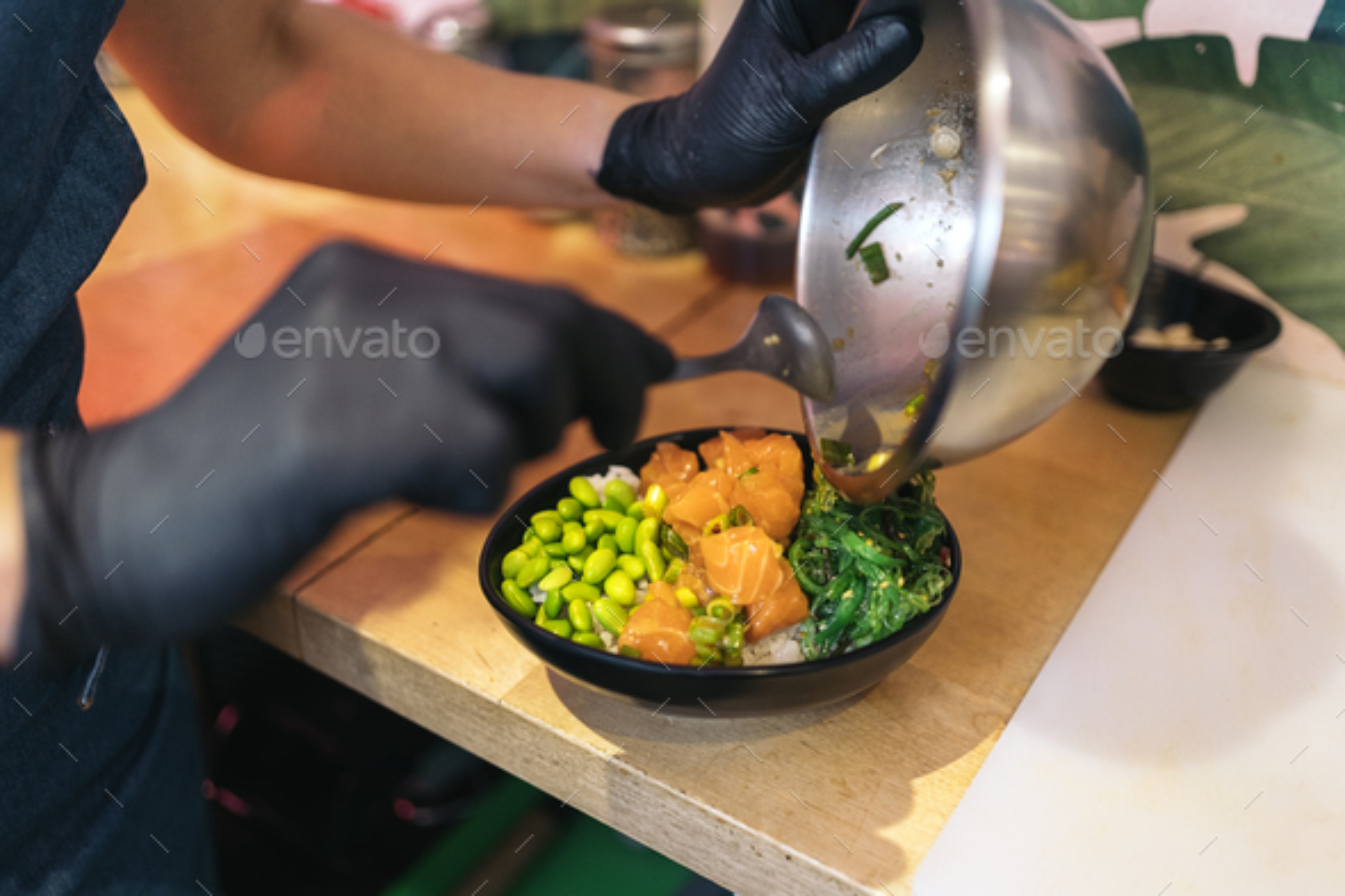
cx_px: 672
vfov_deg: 37.8
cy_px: 448
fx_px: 1307
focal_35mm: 35
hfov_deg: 54.4
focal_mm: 35
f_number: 1.8
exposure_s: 1/320
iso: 800
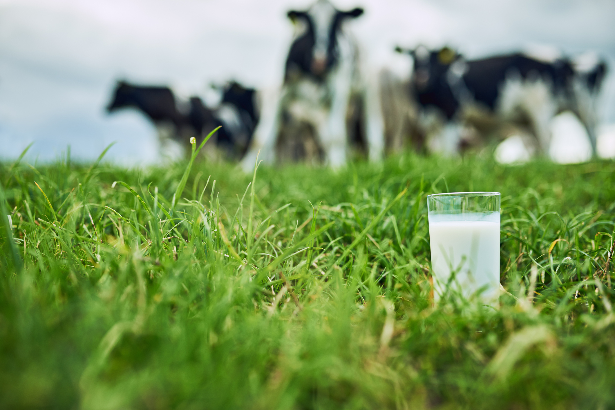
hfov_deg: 54.4
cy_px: 205
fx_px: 598
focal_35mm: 35
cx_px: 308
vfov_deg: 37.9
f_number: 2
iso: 200
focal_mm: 35
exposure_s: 1/2500
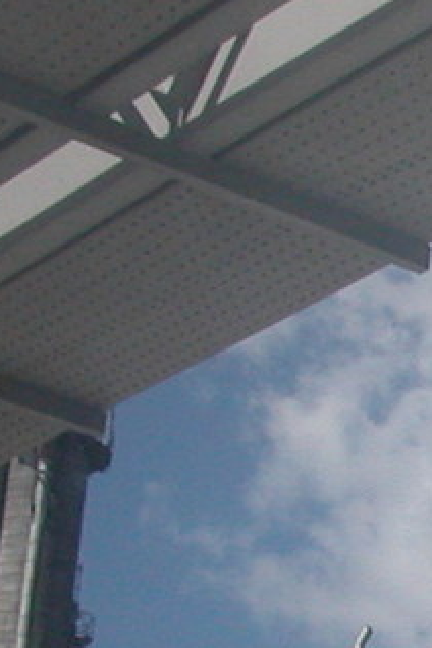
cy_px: 909
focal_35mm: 155
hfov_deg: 7.8
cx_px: 1257
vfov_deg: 12.7
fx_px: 2790
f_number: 4.5
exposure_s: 1/1285
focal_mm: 5.6
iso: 141
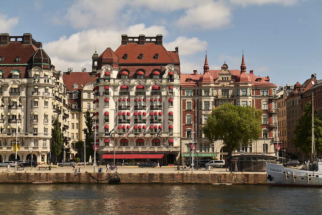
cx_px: 161
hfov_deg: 28.8
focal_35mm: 70
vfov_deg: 19.5
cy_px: 108
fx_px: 626
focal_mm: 70
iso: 200
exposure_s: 1/640
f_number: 7.1
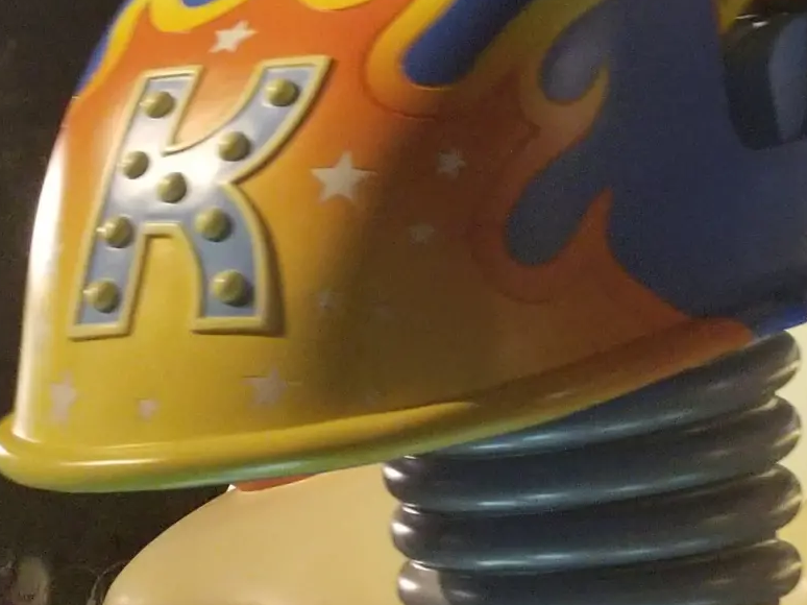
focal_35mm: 86
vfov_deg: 16.0
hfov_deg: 19.4
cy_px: -256
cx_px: 1265
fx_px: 2004
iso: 400
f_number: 1.7
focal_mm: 4.25
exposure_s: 1/60
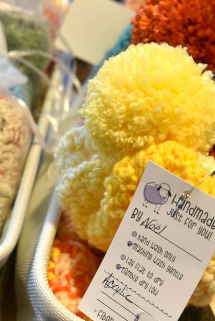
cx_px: 102
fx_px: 984
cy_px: 144
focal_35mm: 110
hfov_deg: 12.5
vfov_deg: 18.6
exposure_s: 1/125
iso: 5000
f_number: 5.6
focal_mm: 45
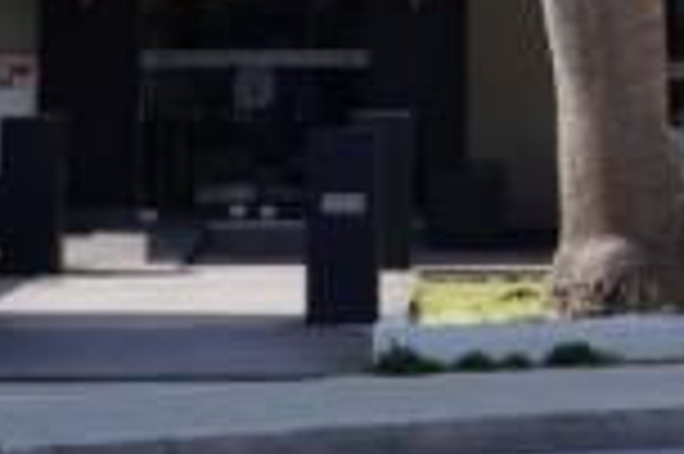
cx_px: 657
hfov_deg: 11.2
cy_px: -207
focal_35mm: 182
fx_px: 3449
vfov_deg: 7.4
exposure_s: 1/60
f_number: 13
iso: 100
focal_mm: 35
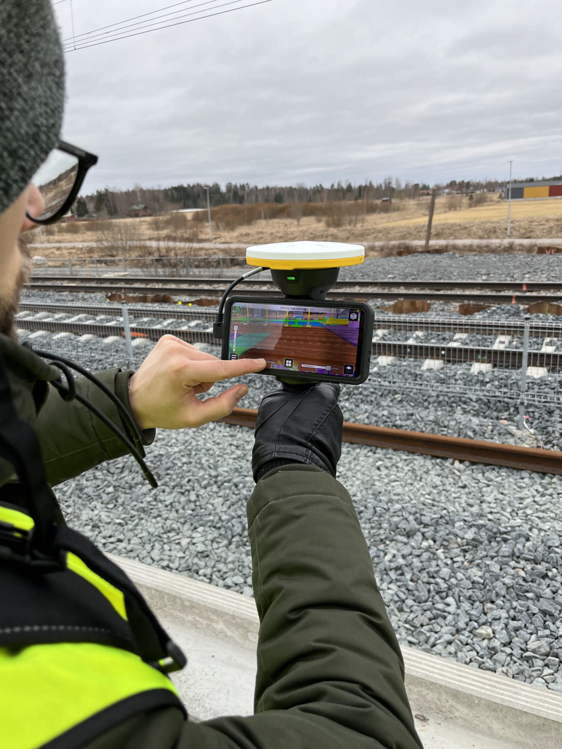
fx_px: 584
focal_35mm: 27
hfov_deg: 51.4
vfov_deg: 65.3
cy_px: 372
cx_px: 276
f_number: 1.6
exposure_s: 1/742
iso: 50
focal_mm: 5.1
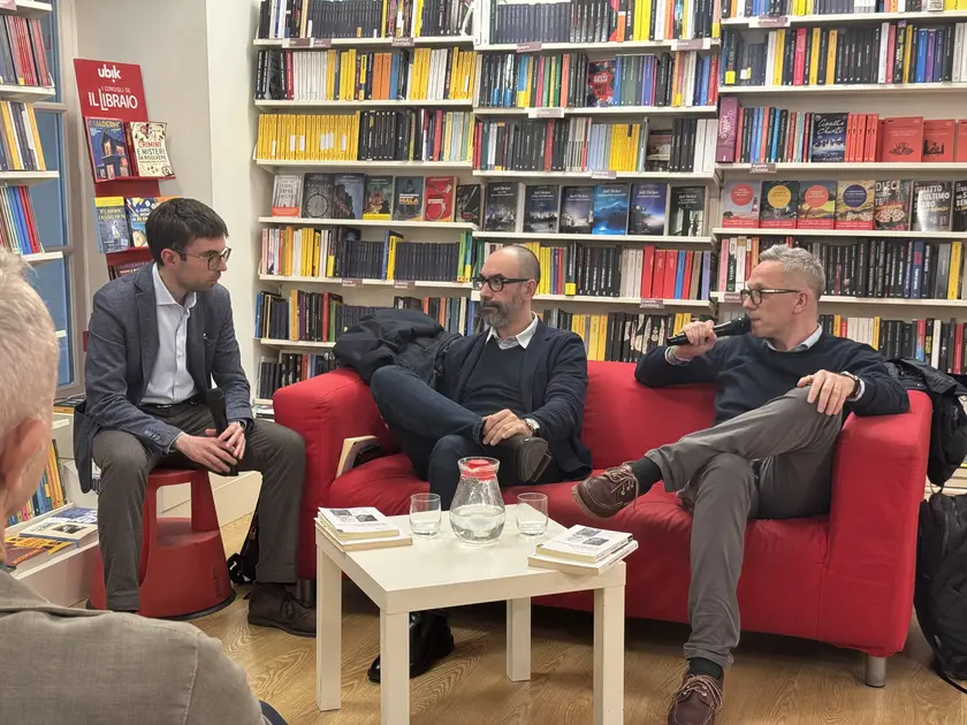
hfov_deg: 39.7
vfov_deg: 30.3
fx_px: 1341
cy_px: 362
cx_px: 484
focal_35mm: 48
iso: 160
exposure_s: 1/50
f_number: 1.78
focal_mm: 6.76
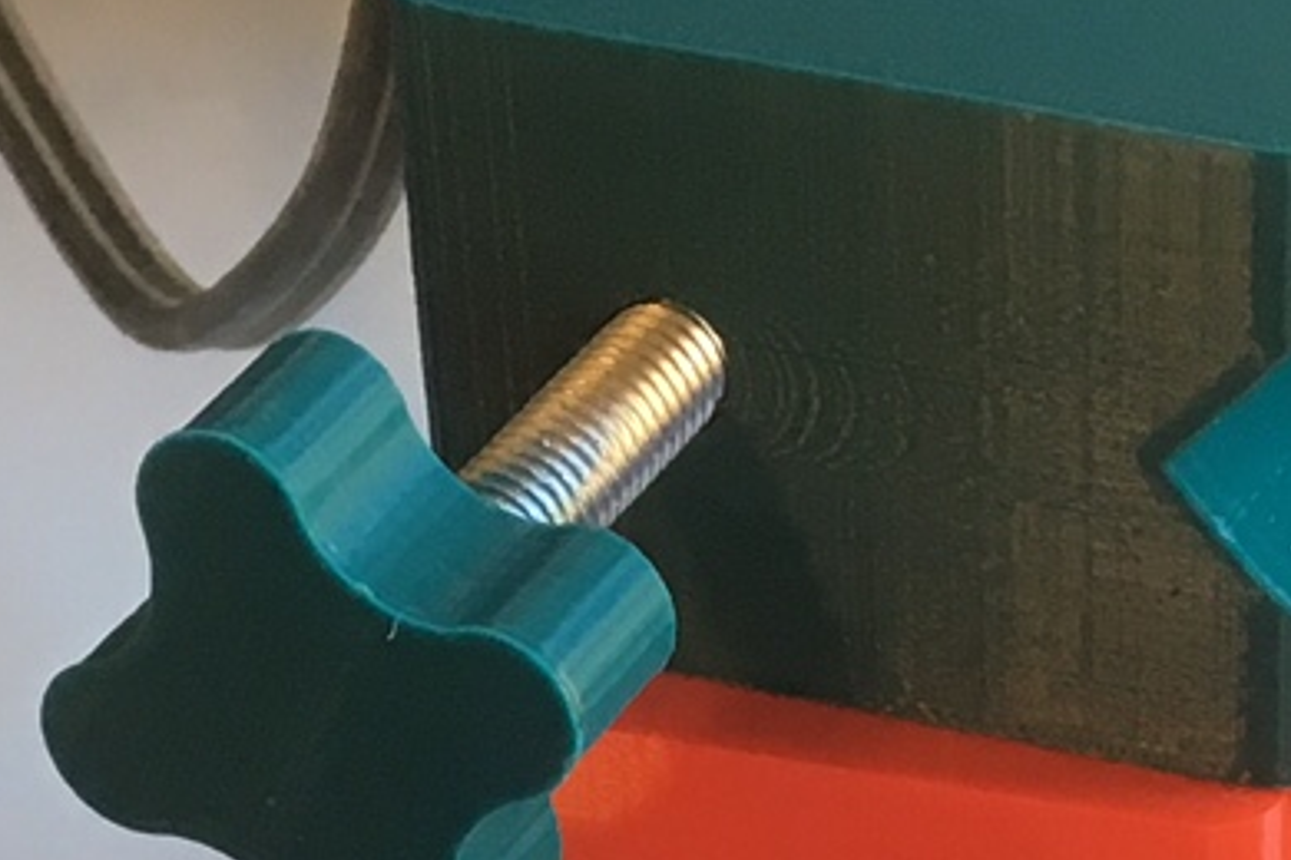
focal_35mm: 156
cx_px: 1198
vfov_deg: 7.9
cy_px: 2309
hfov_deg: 13.0
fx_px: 5594
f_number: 2.2
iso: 64
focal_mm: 4.15
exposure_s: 1/30
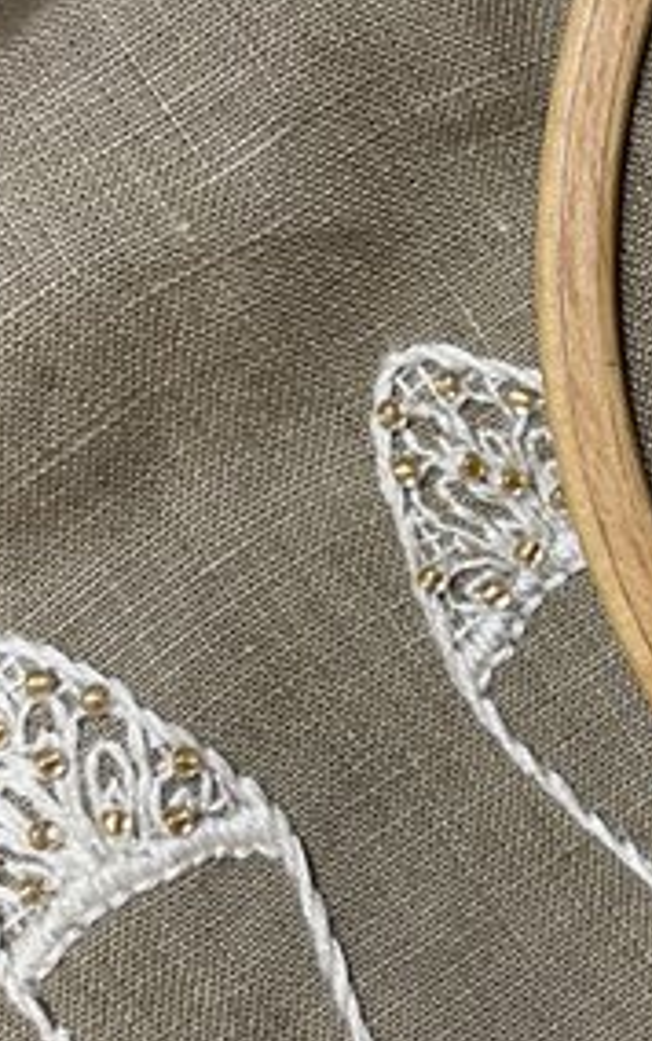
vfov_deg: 32.9
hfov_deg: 20.1
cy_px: 440
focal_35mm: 62
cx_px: 707
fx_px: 1759
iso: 125
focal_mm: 4.25
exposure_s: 1/50
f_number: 1.8
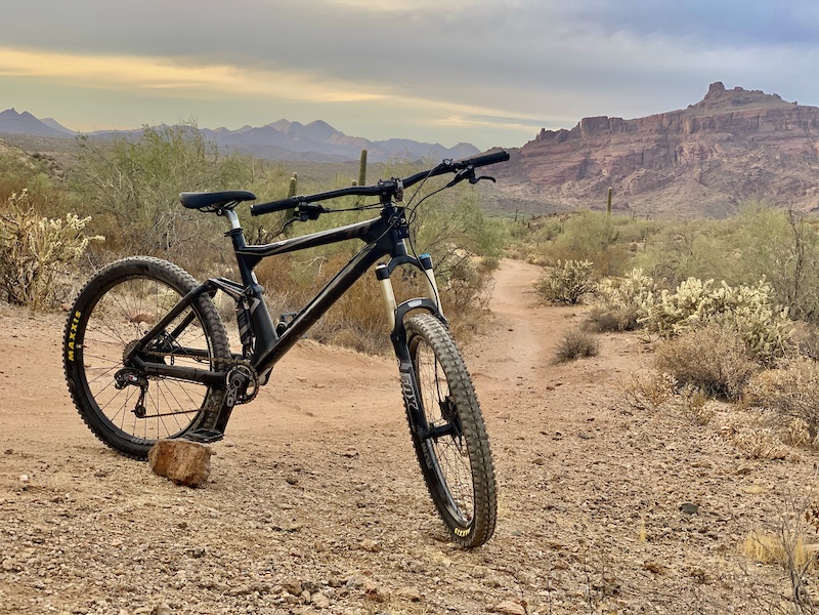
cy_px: 308
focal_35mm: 52
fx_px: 1230
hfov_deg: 36.8
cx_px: 410
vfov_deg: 28.0
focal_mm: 6
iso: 25
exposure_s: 1/122
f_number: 2.4
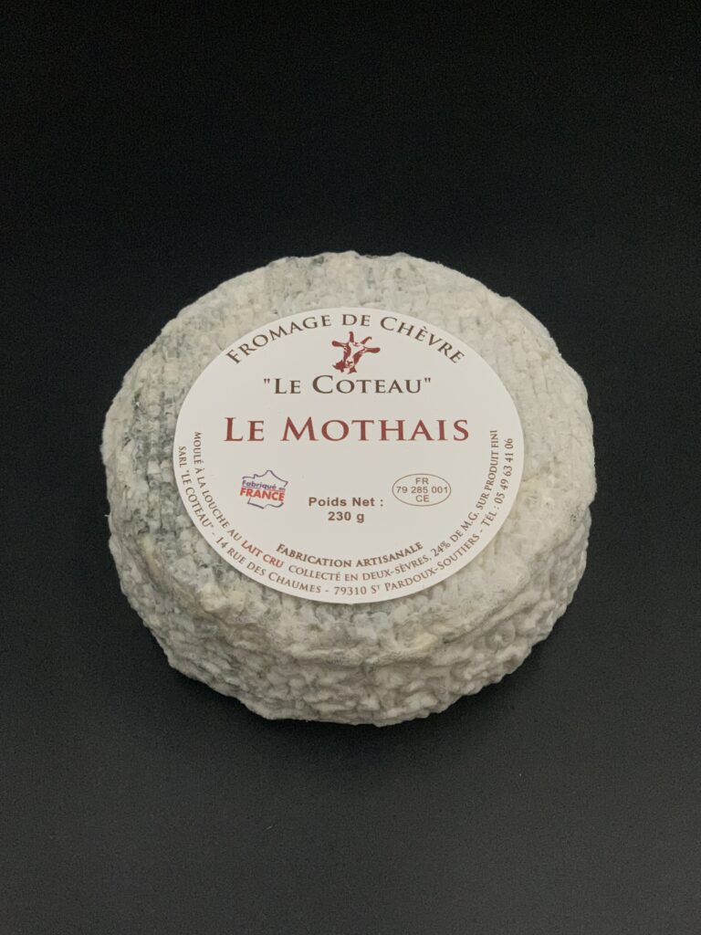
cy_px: 468
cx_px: 350
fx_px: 1404
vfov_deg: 36.8
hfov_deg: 28.0
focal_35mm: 52
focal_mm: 6
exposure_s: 1/50
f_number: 2.4
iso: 250
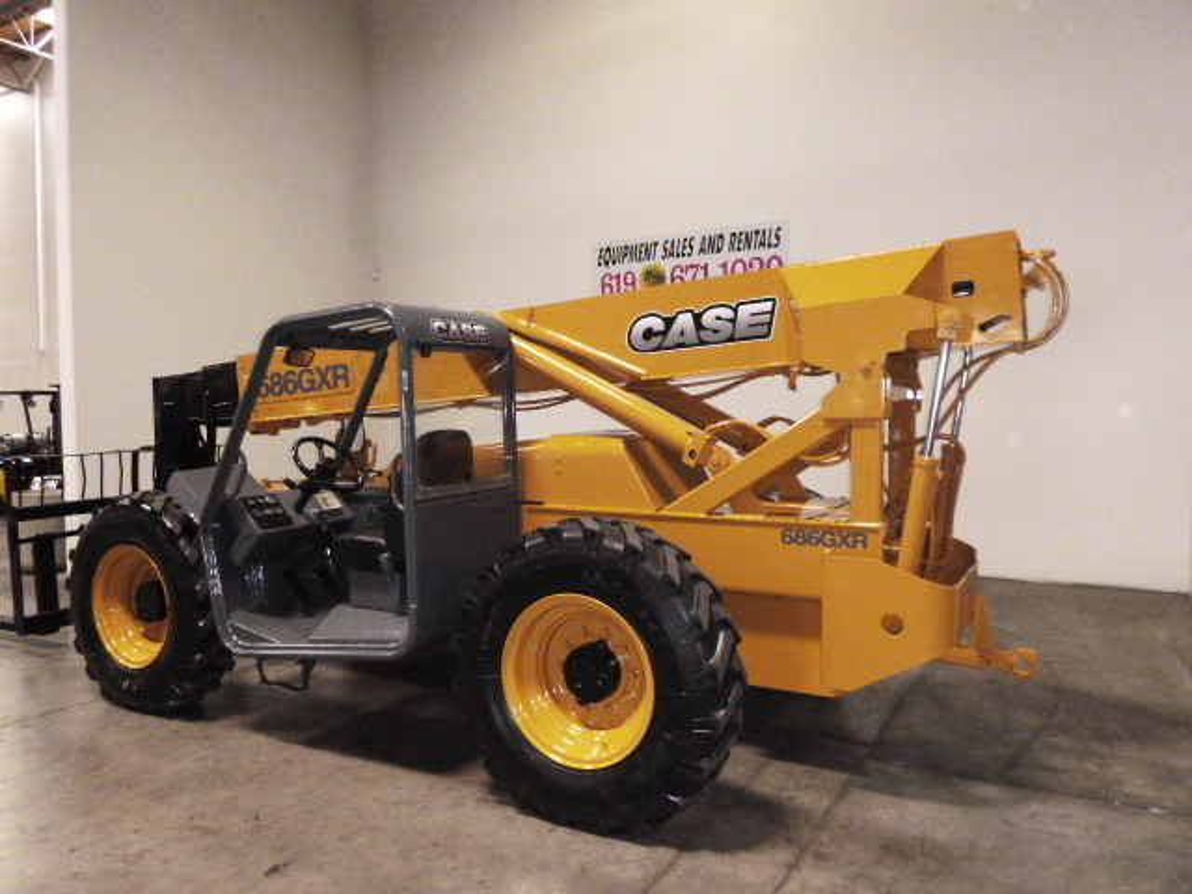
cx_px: 596
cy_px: 447
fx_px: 861
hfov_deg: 69.4
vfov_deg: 54.9
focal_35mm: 25
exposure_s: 1/60
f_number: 3.9
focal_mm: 4.5
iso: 800
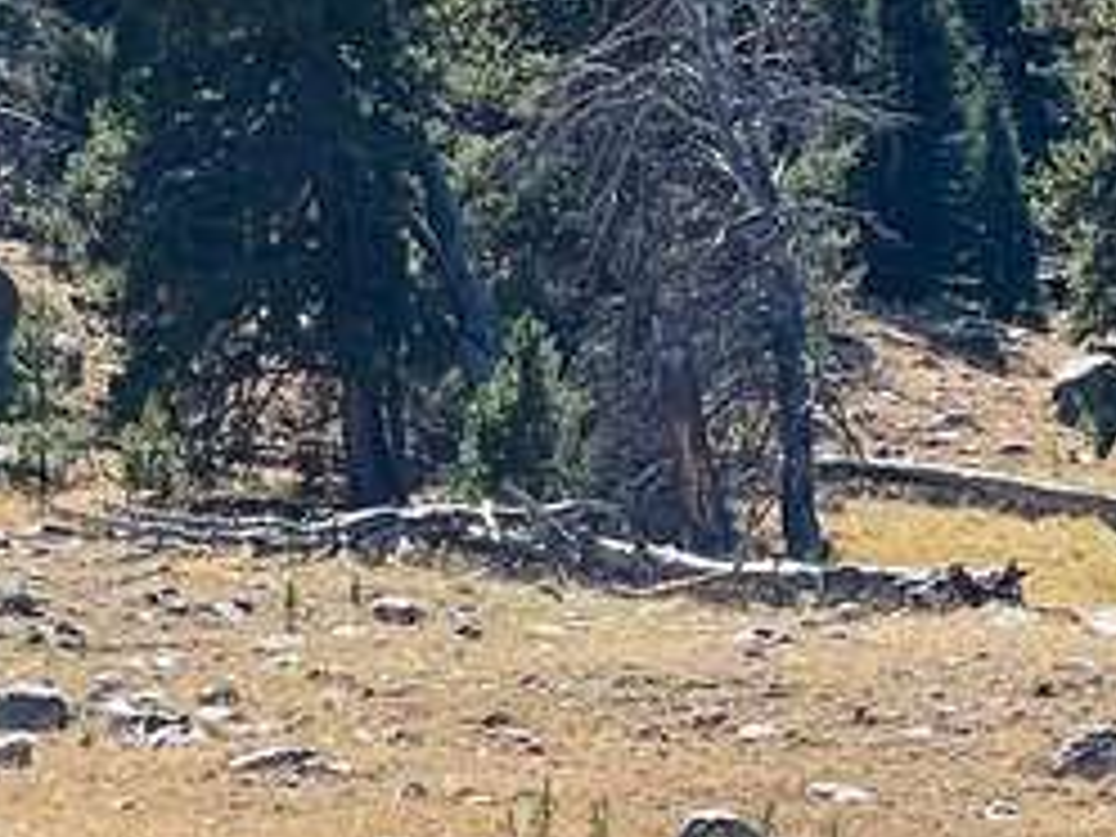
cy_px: 1188
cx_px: 410
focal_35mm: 310
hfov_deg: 6.4
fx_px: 9994
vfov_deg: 4.8
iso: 20
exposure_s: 1/605
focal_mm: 7.5
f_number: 2.2
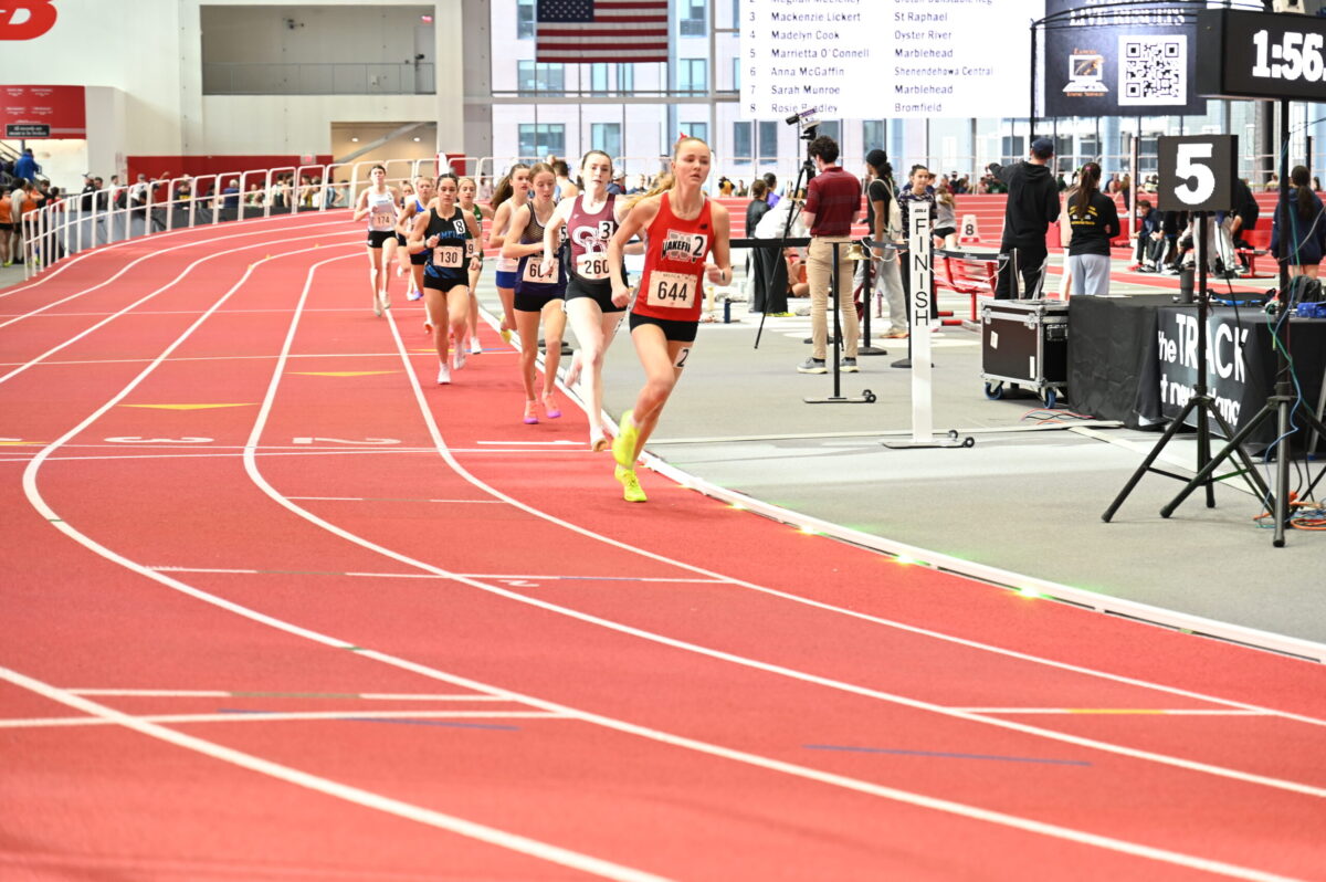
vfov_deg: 18.2
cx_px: 663
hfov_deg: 27.0
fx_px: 2760
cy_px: 441
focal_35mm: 75
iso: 800
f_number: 4
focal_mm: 75
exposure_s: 1/160
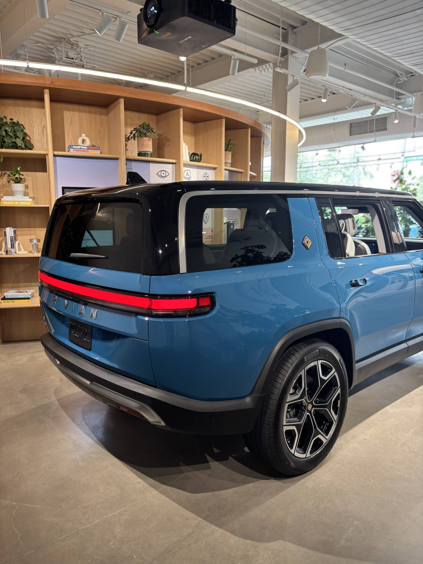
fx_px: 424
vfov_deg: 67.3
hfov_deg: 53.1
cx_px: 212
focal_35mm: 26
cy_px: 282
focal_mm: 5.96
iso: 80
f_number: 1.6
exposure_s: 1/50
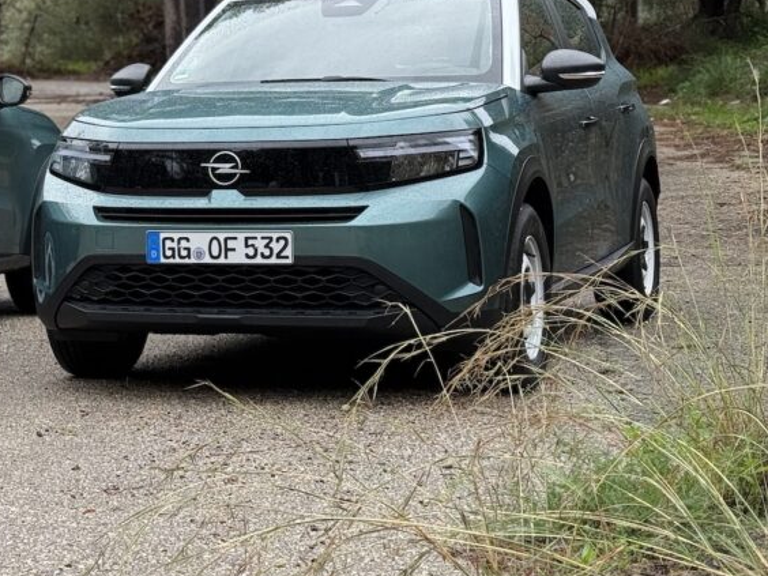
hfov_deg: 19.7
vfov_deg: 15.2
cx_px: 22
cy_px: 171
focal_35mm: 97
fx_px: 2152
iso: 100
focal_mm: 6.76
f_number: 1.78
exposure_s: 1/392
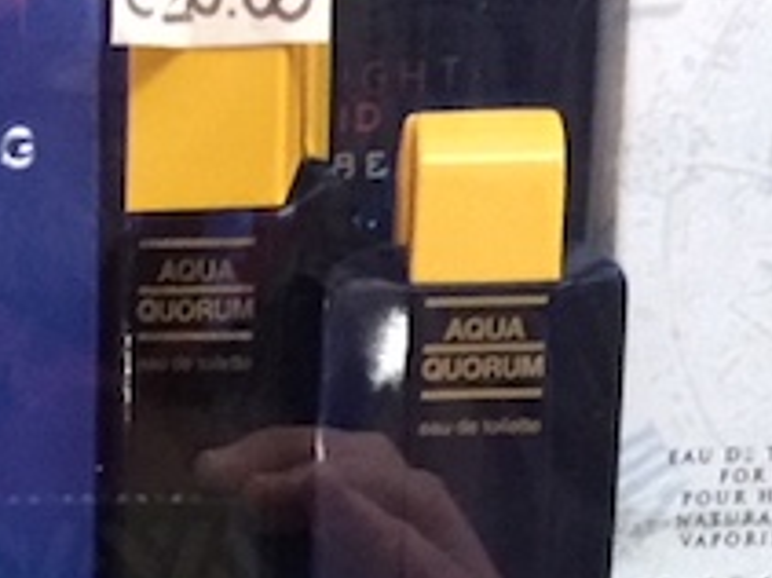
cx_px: -366
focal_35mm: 165
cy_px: 1408
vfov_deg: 8.2
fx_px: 3678
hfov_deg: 11.5
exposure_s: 1/8
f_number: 2.2
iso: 125
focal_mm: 4.15
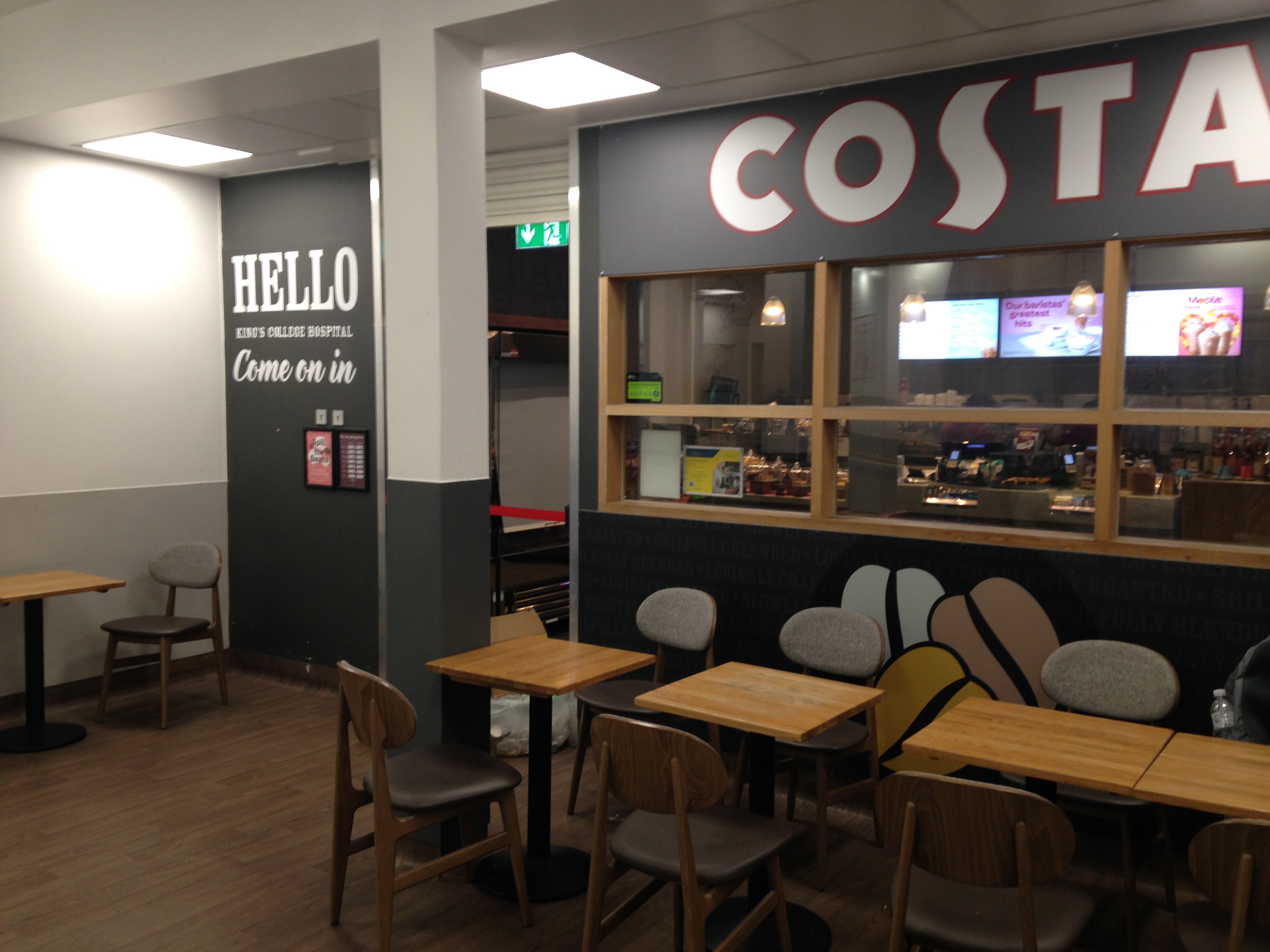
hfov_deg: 55.4
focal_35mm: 33
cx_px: 635
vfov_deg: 42.9
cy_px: 476
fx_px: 1211
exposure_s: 1/20
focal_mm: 4.12
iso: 50
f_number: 2.4
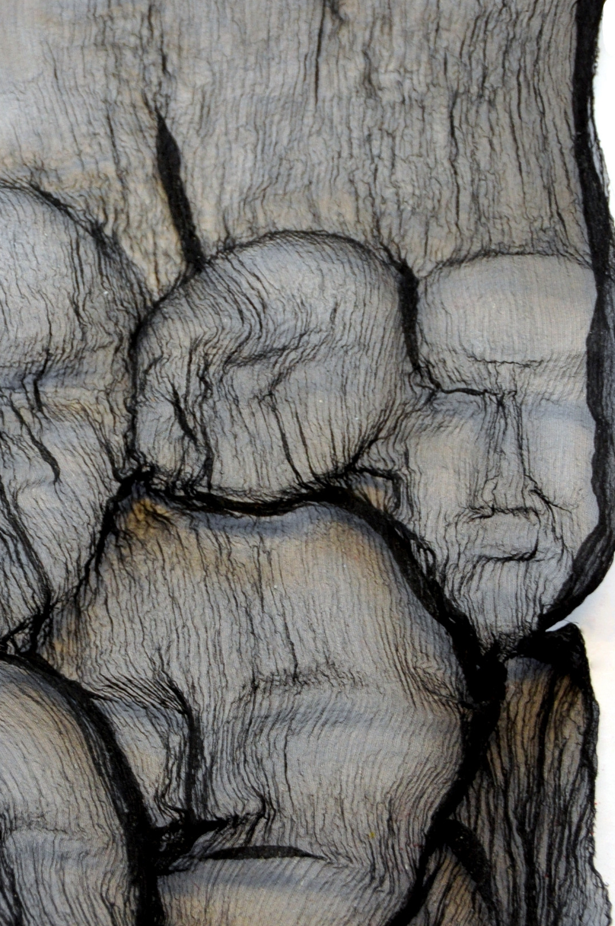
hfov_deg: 14.8
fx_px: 2338
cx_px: 65
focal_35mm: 91
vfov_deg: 22.3
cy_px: 319
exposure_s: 1/50
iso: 800
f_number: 4.2
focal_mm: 32
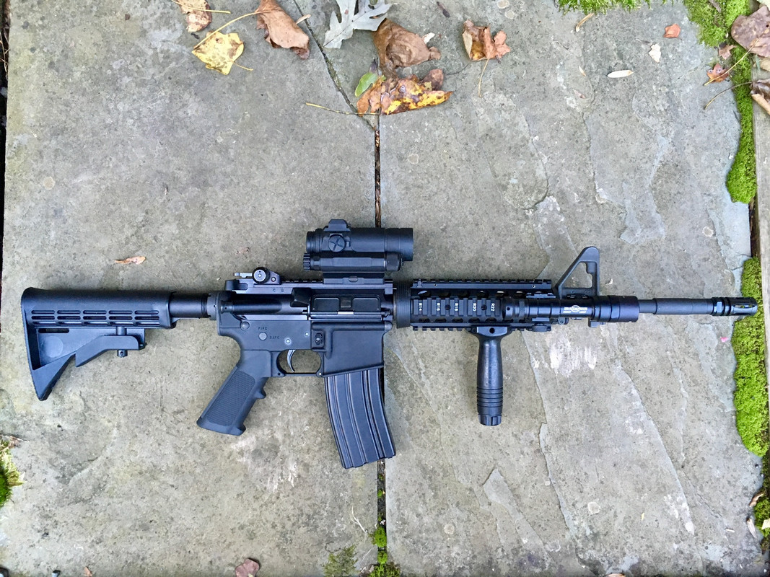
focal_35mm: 29
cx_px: 385
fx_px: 645
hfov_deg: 61.7
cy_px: 288
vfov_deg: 48.2
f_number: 2.2
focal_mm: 4.15
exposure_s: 1/30
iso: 160
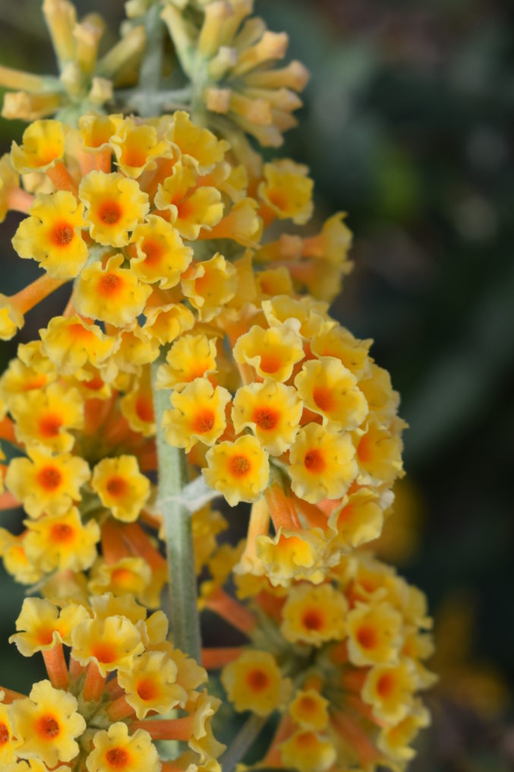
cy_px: 379
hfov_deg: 11.0
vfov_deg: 16.4
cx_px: 200
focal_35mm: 125
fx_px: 2673
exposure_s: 1/400
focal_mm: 55
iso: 200
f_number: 10
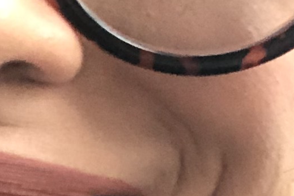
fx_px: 1617
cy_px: 148
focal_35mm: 198
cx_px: -260
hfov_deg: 9.8
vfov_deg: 6.9
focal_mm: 2.87
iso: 250
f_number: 2.2
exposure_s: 1/60
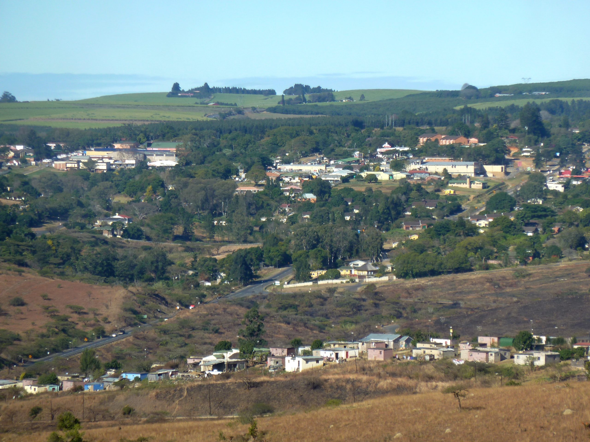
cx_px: 295
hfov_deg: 7.1
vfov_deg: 5.3
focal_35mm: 278
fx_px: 4738
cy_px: 221
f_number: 4.8
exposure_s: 1/400
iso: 80
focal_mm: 45.7
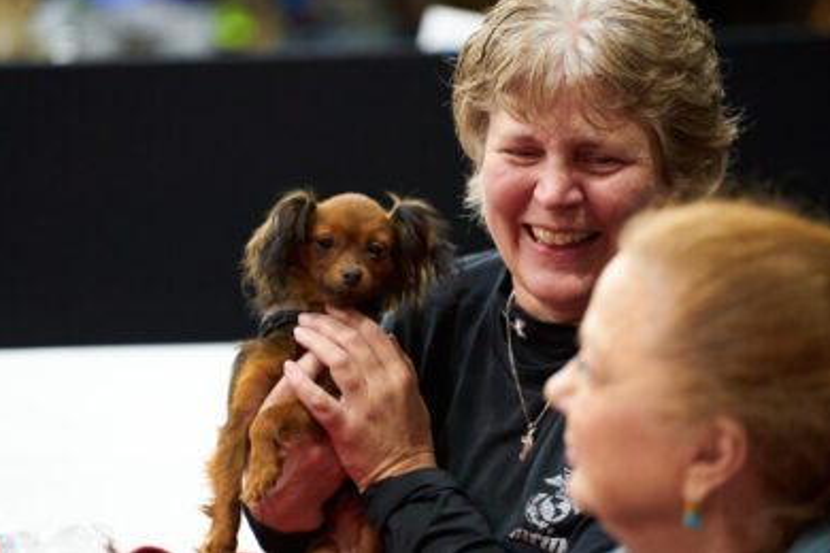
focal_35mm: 205
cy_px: 271
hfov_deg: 10.0
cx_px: 419
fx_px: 4726
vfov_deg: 6.7
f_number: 4
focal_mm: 200
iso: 6400
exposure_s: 1/125
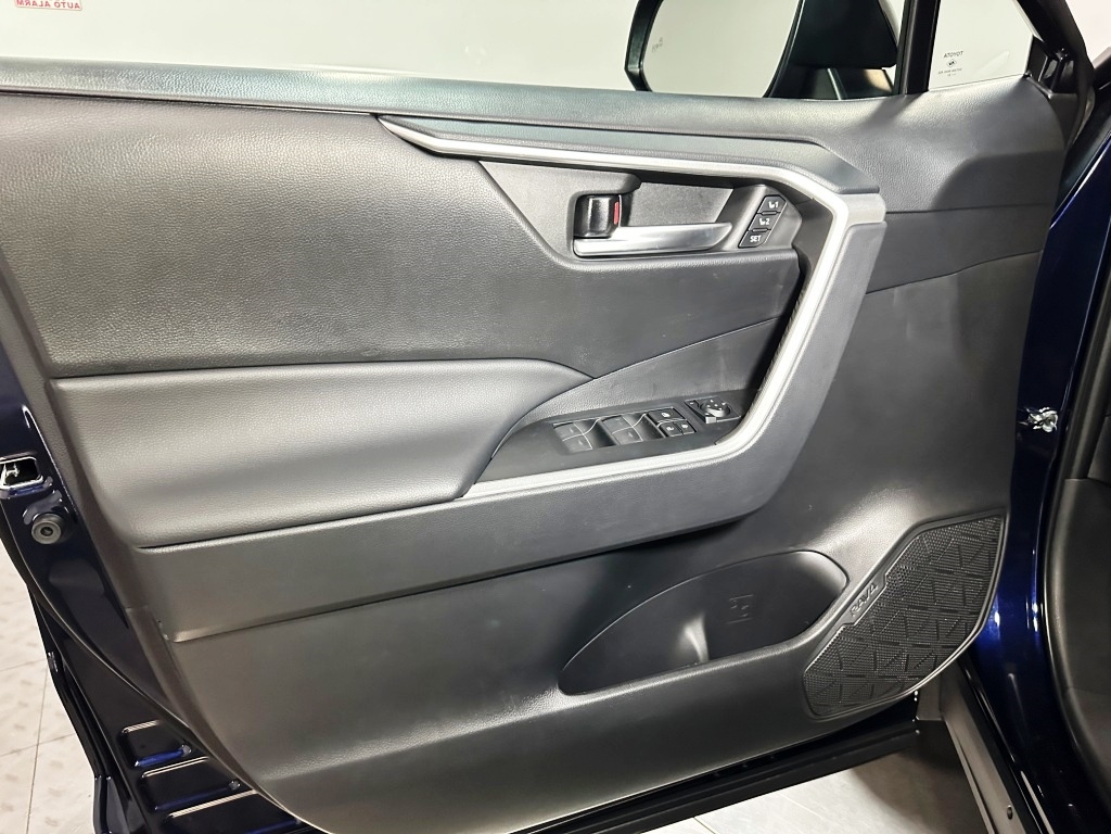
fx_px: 770
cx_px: 556
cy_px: 417
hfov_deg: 71.6
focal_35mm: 24
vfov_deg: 56.8
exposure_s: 1/60
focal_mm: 6.86
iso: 800
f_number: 1.78
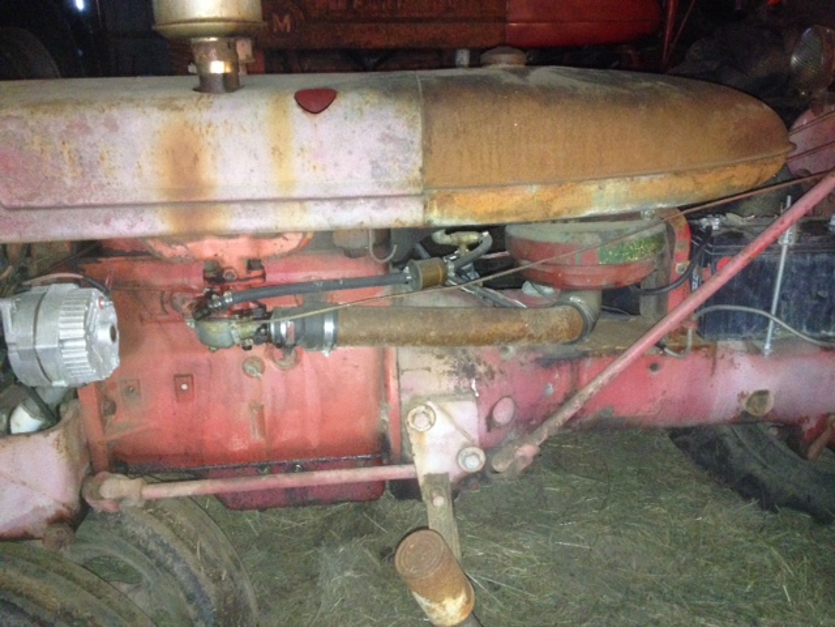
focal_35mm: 33
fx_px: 796
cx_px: 418
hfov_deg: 55.4
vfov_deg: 42.9
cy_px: 314
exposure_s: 1/16
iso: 500
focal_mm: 4.12
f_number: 2.4
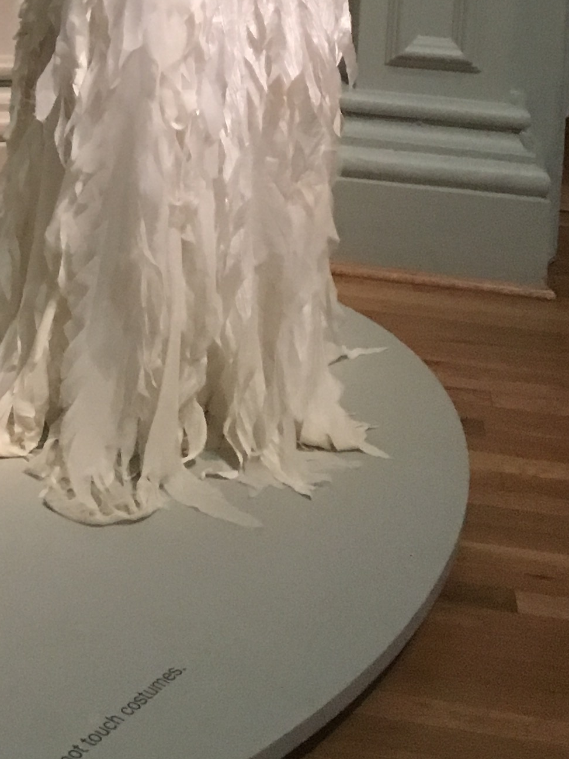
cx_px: -196
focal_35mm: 90
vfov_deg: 20.1
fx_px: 1973
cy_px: -202
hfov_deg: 15.5
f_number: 2.2
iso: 200
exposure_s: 1/17
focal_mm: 4.15
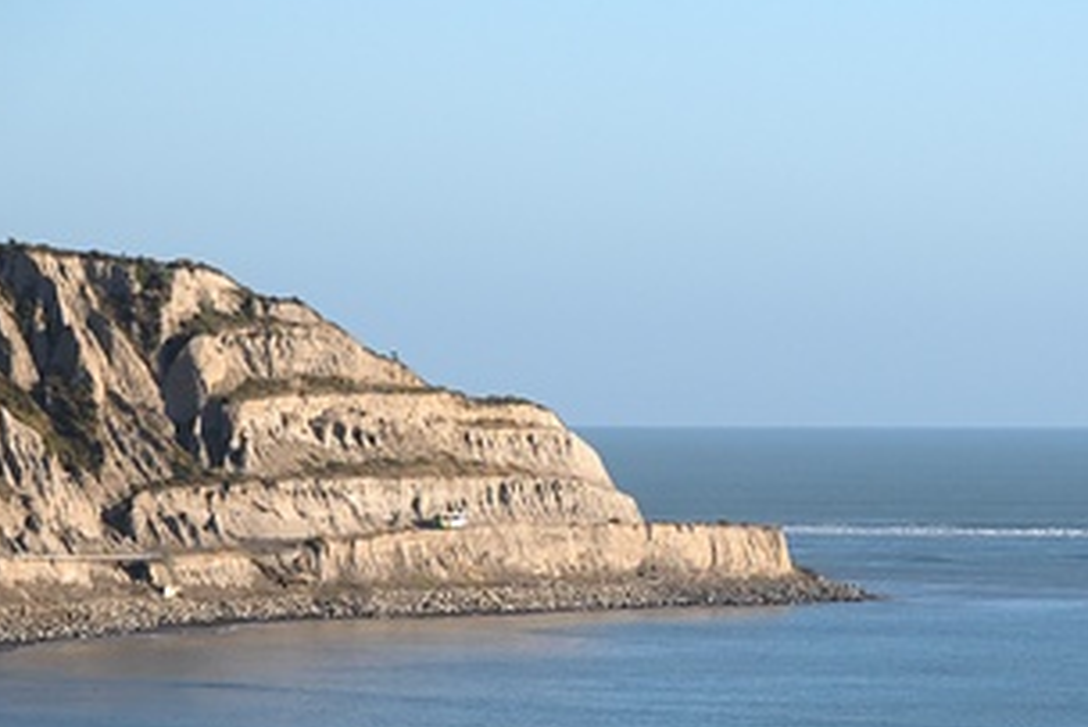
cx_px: 787
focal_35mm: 291
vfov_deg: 4.7
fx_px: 8798
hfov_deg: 7.1
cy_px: 539
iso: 800
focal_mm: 118
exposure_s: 1/4400
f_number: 6.3
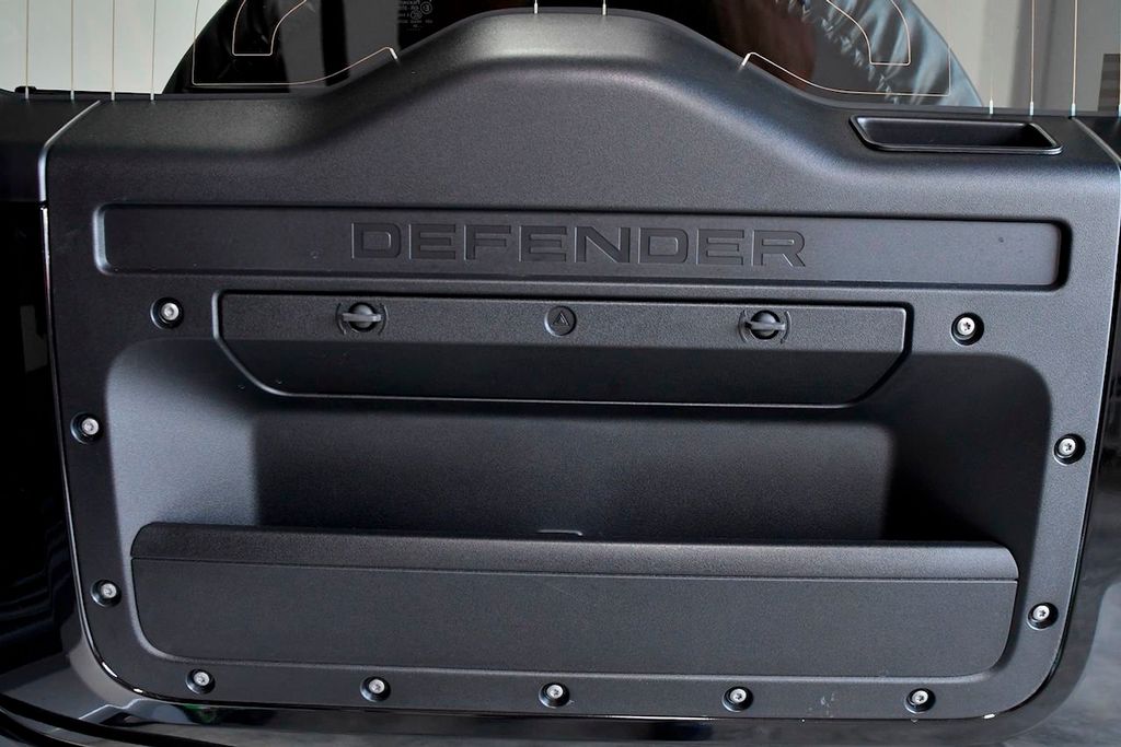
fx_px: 1121
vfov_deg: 36.9
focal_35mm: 36
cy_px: 374
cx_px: 560
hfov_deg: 53.1
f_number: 4.5
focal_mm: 24
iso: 2000
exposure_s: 1/400
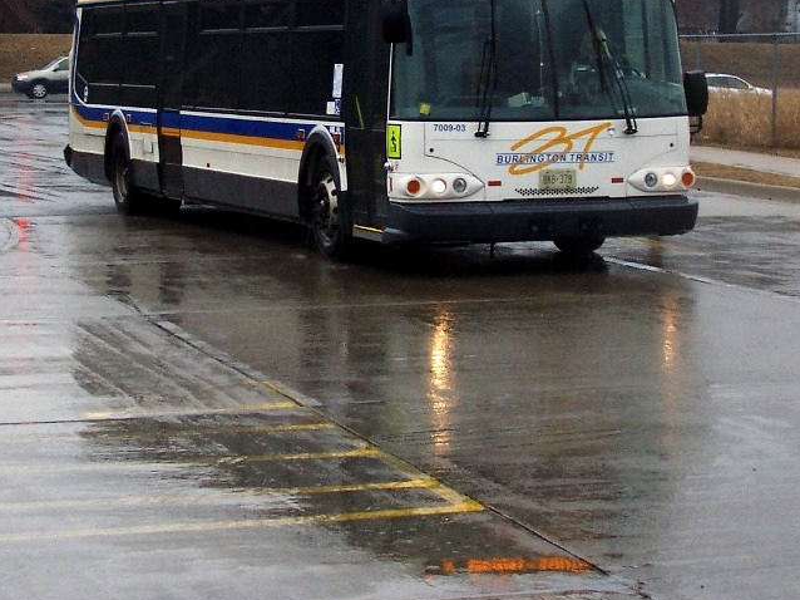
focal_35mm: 114
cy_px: 153
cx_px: 400
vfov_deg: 12.9
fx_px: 2634
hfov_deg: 17.3
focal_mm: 10.8
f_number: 4
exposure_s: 1/250
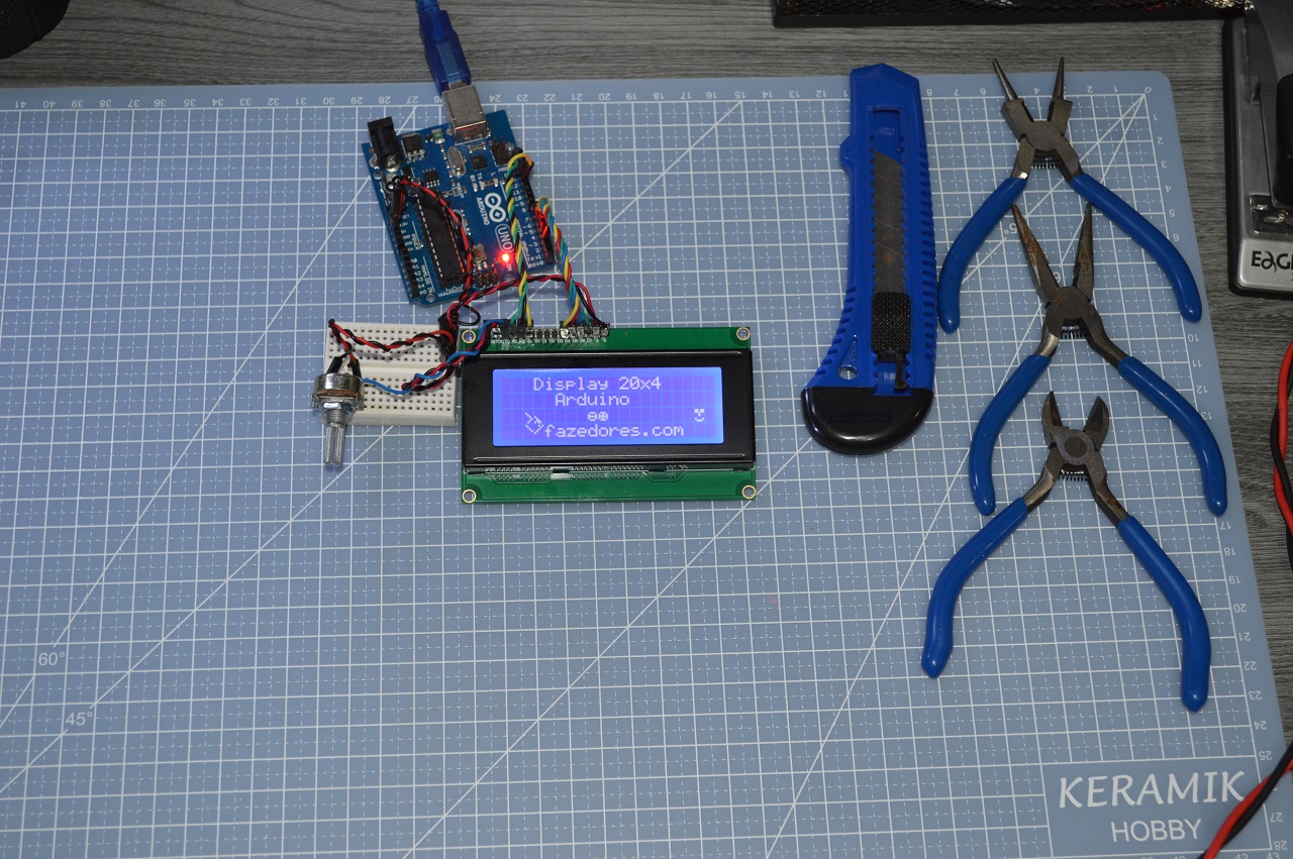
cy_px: 430
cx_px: 646
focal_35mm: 54
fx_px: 1938
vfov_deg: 25.0
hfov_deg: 36.9
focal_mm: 36
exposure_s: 1/20
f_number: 5
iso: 400
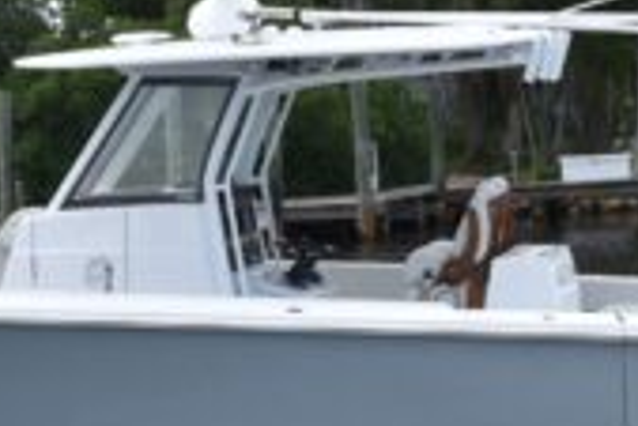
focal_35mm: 171
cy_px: 262
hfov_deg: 12.0
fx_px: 3033
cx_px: 287
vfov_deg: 8.0
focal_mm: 38
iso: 800
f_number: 11
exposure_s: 1/500
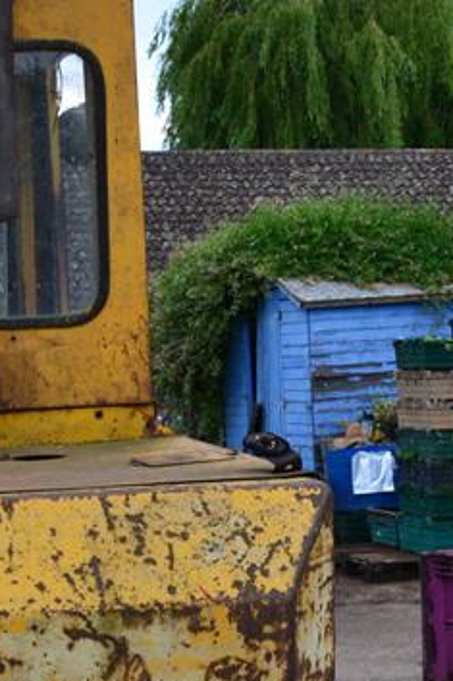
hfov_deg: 13.2
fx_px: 1908
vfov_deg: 20.0
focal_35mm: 101
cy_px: 548
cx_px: -67
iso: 400
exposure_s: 1/30
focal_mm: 22
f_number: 7.1
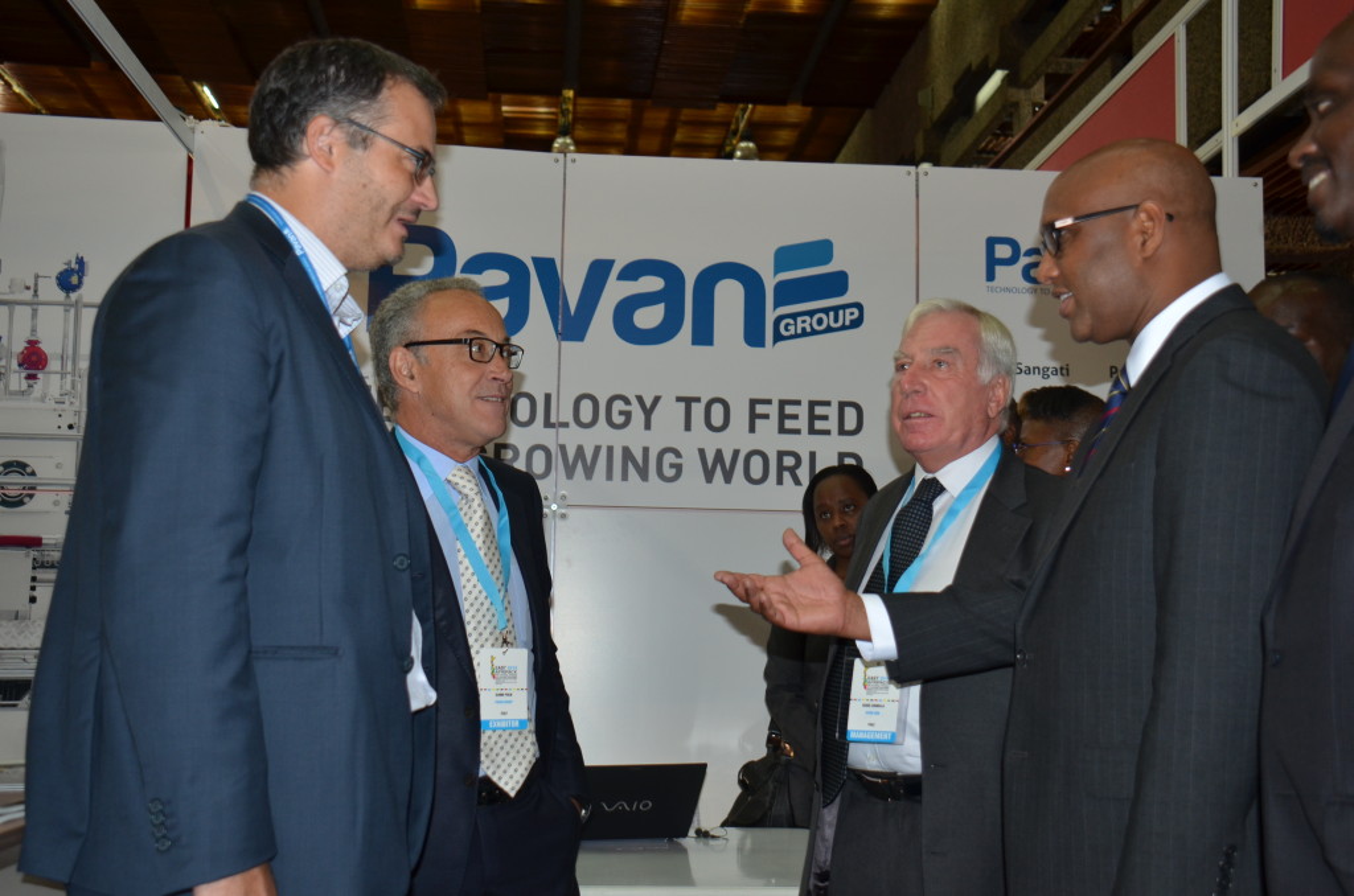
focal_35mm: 42
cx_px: 677
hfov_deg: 46.5
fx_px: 1576
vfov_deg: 31.7
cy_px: 448
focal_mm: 28
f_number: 4
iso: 400
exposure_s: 1/60
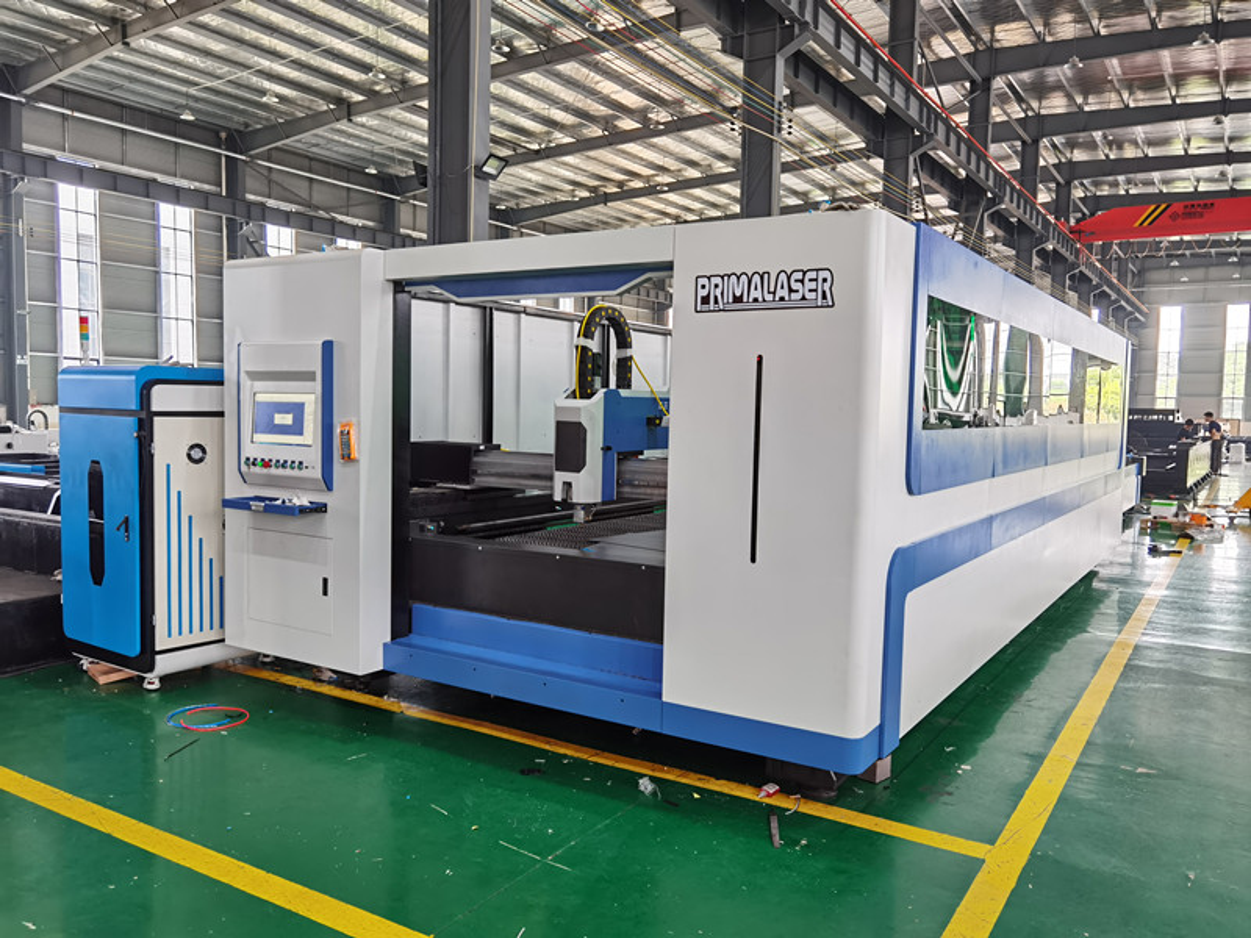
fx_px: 976
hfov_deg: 65.3
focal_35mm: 27
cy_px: 469
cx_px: 626
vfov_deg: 51.4
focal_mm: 6.71
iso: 64
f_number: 1.9
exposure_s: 1/50
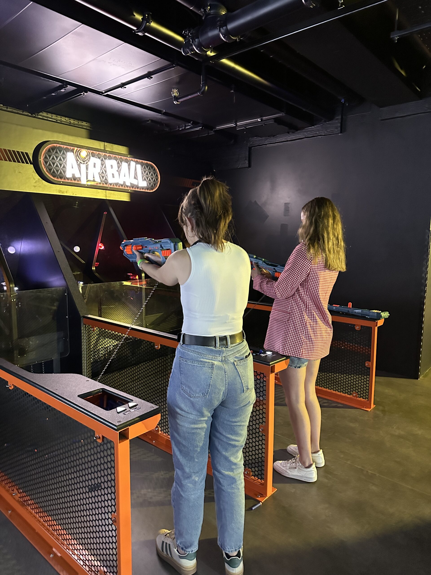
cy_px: 288
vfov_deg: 71.6
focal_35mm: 24
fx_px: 398
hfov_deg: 56.8
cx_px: 216
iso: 800
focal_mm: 6.86
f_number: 1.78
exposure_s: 1/30
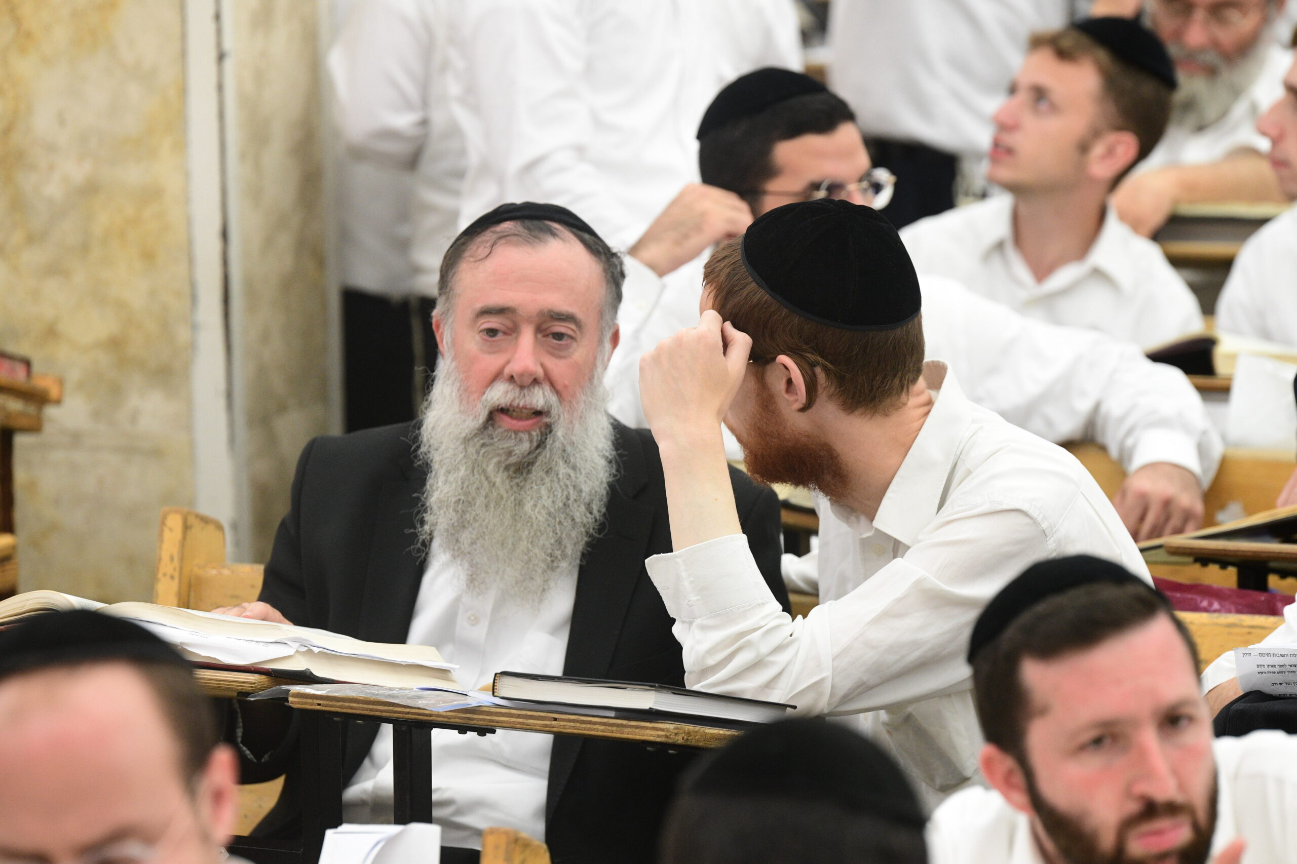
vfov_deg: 5.7
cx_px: 648
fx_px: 8645
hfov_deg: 8.6
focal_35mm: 240
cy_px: 432
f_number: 5.6
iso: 2000
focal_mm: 200
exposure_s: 1/400
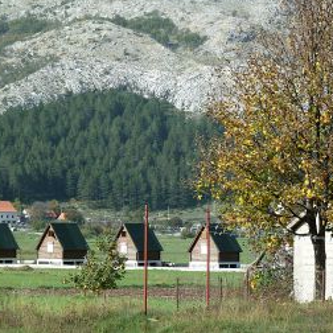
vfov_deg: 12.0
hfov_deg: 12.0
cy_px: 162
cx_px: 128
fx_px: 1589
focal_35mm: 146
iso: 80
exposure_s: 1/250
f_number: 4.4
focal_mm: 19.5
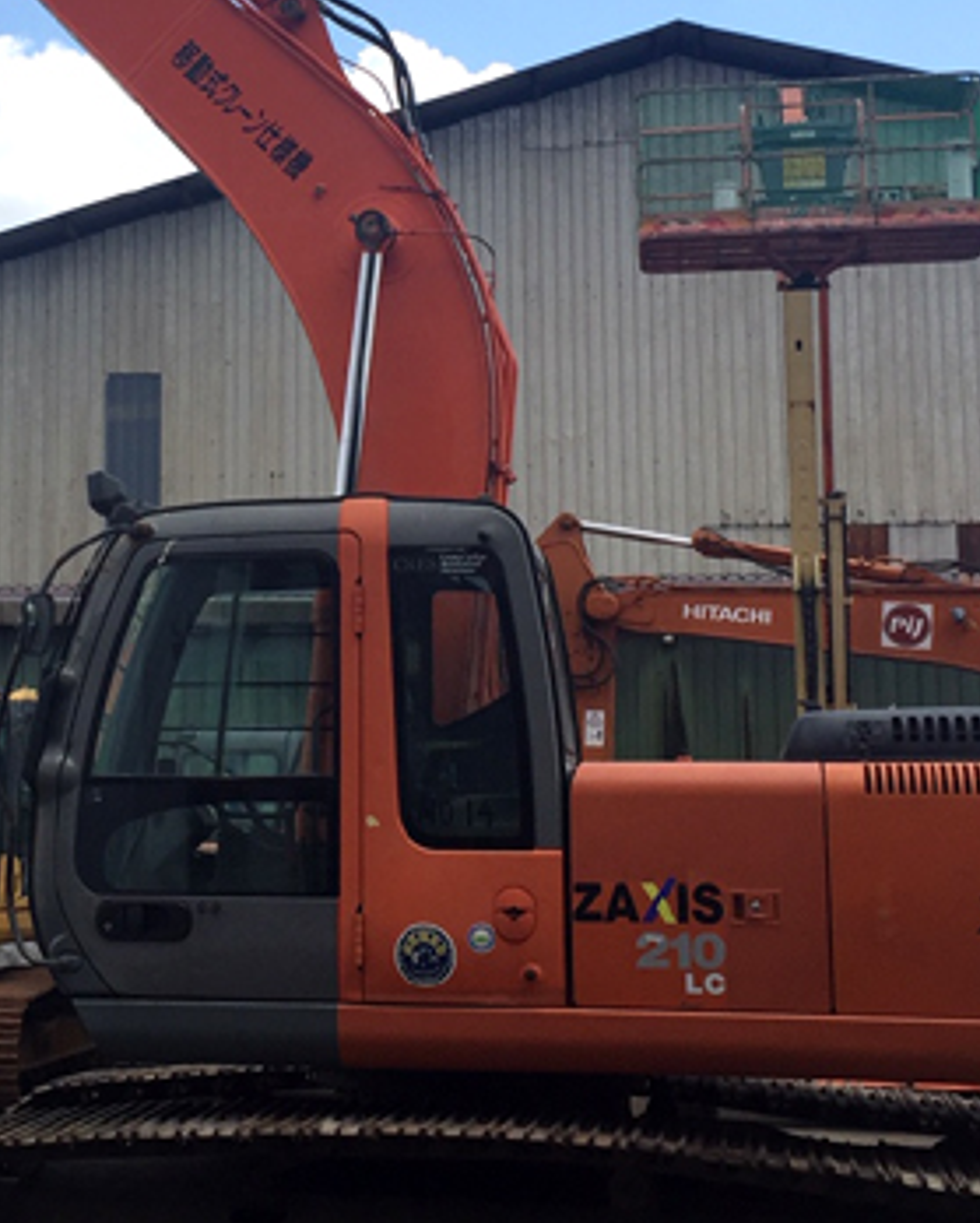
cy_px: 457
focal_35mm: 65
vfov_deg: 29.0
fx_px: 2354
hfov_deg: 23.3
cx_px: 232
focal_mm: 4.15
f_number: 2.2
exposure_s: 1/1236
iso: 32
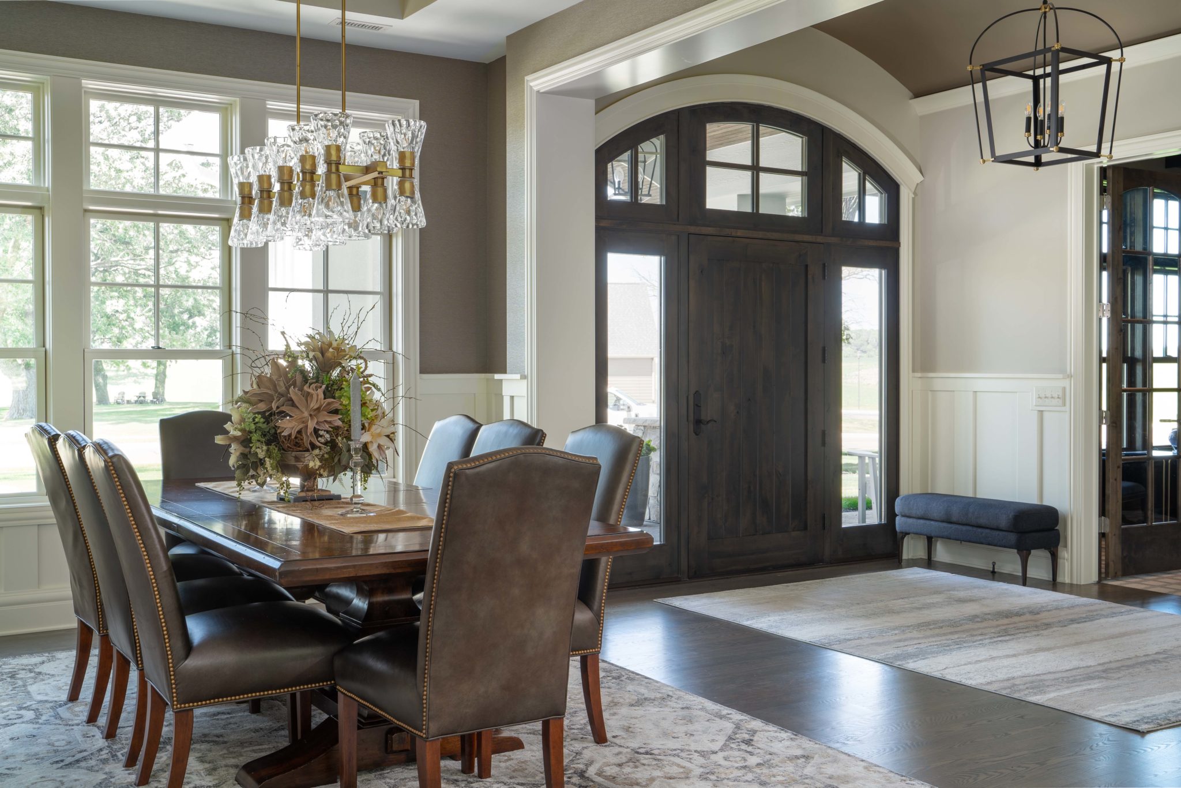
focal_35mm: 37
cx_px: 590
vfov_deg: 36.0
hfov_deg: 51.9
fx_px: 1214
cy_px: 394
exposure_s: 1/2
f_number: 10
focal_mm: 37
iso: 100
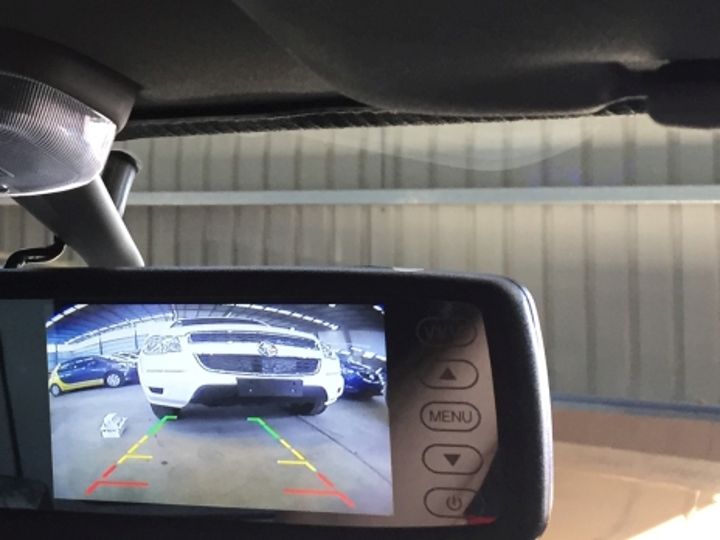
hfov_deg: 25.3
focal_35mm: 75
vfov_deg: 19.5
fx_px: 1560
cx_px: 92
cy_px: 138
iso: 64
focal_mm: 4.15
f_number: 2.2
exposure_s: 1/33
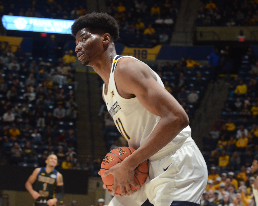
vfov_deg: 12.4
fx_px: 947
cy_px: 107
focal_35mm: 124
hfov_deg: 15.5
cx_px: 110
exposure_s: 1/250
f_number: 5
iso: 1600
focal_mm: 70
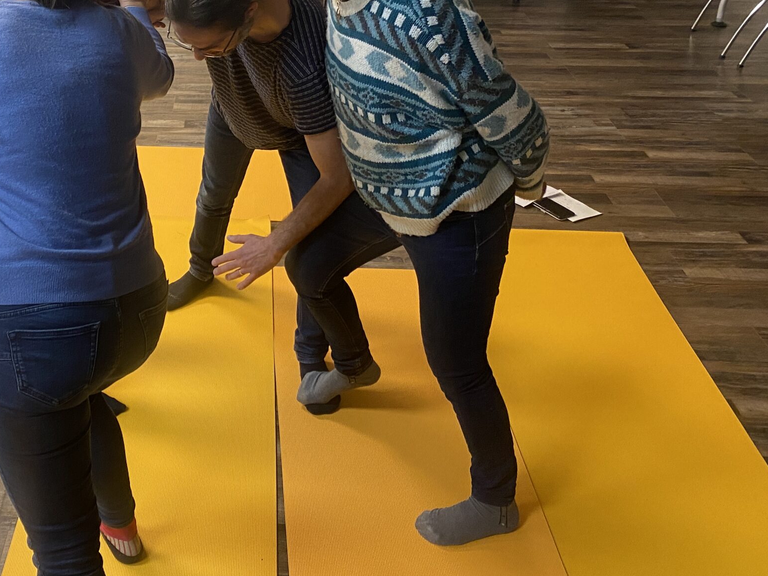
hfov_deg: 42.5
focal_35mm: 43
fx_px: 954
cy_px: 158
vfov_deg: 33.1
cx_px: 192
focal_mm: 4.25
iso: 160
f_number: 1.8
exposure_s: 1/50
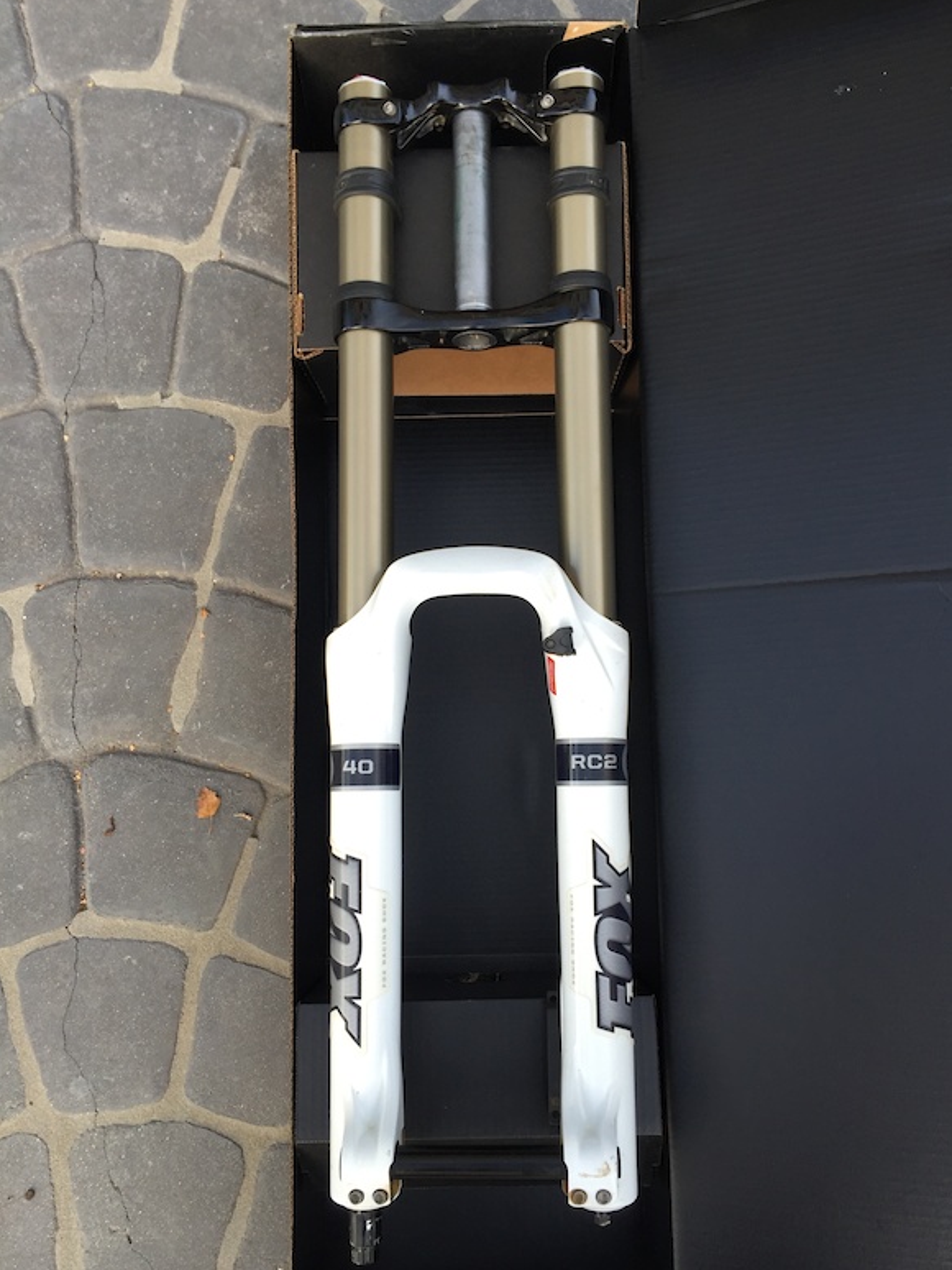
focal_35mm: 30
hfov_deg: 46.8
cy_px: 652
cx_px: 491
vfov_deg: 59.9
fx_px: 1100
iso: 32
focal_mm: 4.15
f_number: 2.2
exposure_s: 1/120
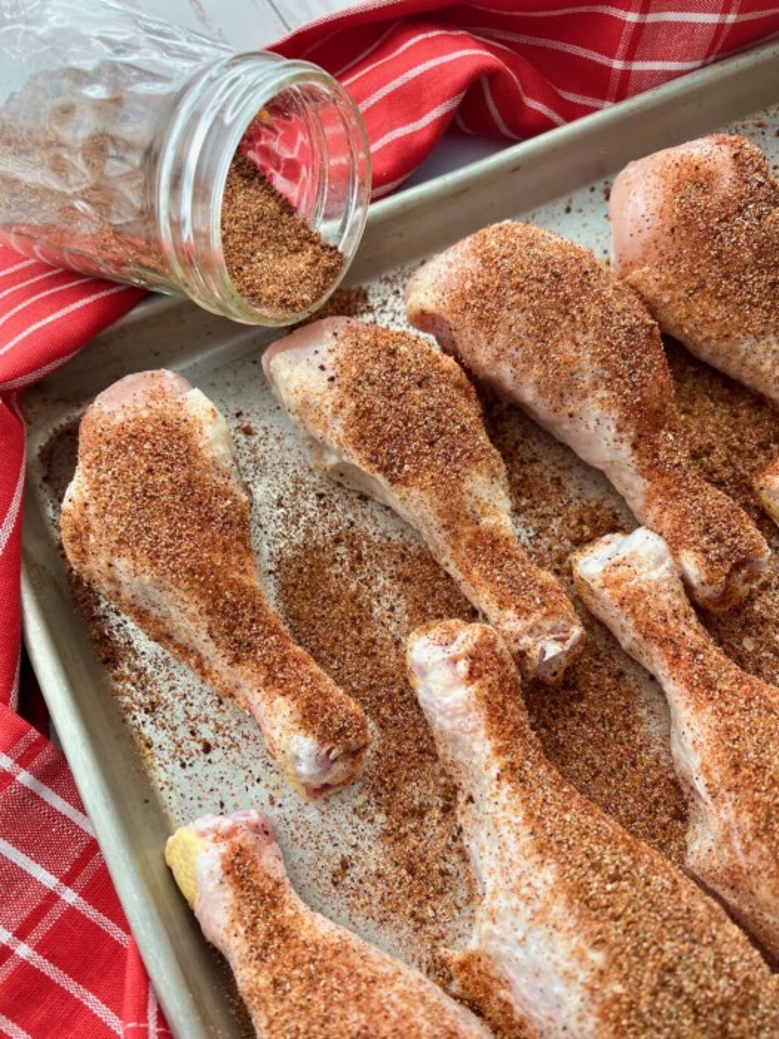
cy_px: 520
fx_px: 780
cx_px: 390
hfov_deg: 53.1
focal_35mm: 26
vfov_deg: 67.3
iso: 50
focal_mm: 5.7
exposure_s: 1/181
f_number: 1.5
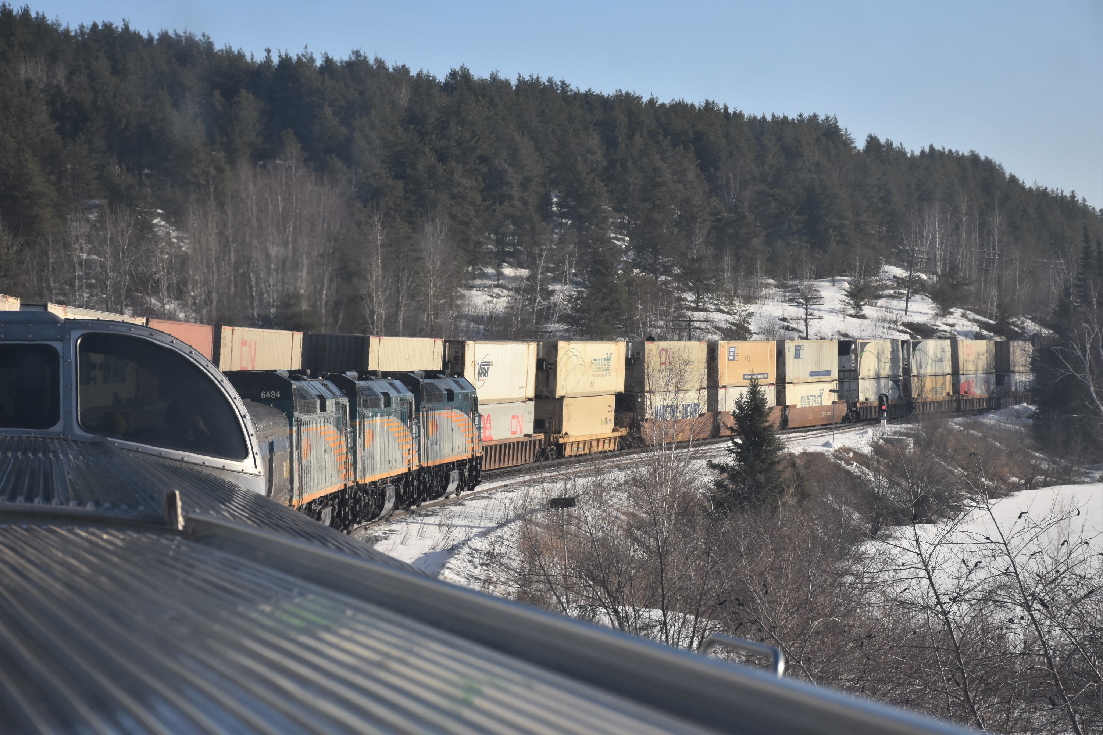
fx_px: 3447
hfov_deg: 18.2
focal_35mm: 112
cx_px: 552
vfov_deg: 12.2
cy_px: 368
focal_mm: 75
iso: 800
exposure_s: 1/400
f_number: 8
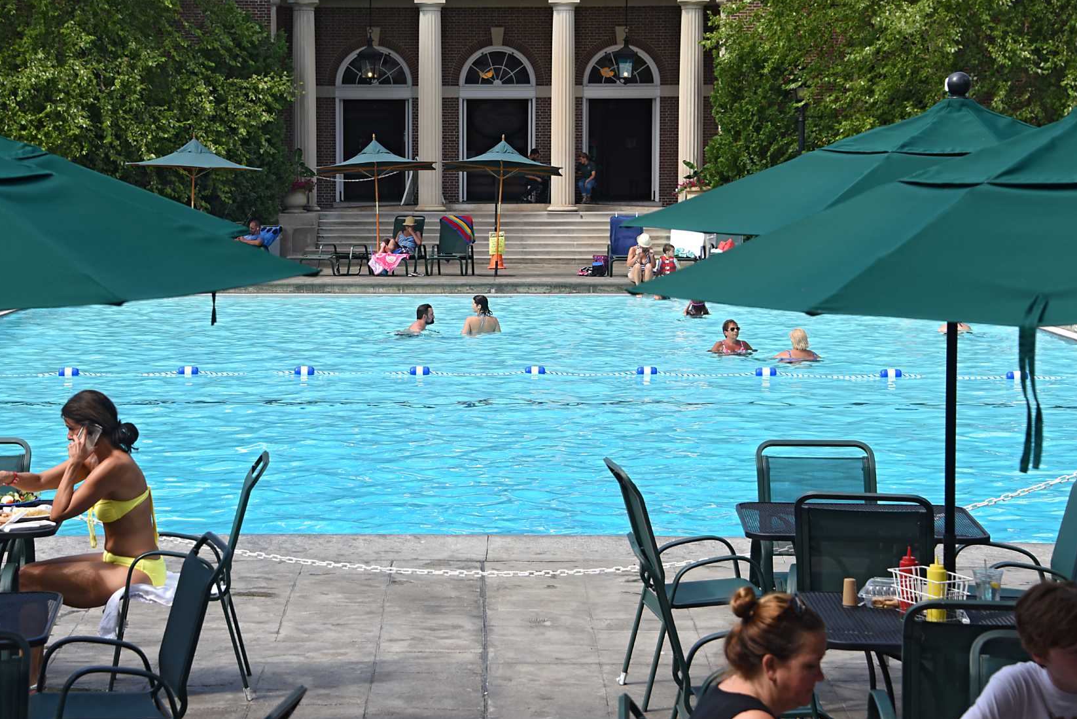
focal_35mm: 102
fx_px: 3053
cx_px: 435
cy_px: 274
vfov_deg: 13.4
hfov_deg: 20.0
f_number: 7.1
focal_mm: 82
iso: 400
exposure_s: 1/500
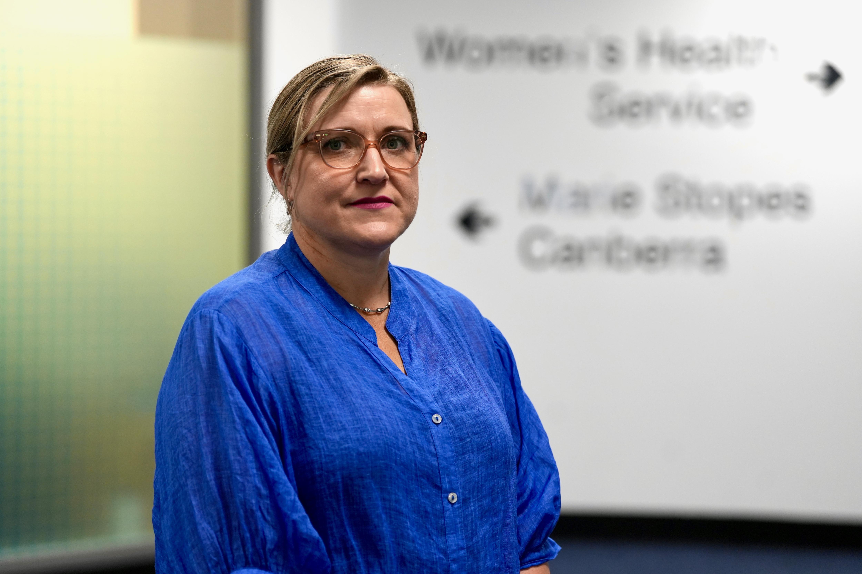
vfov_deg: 14.4
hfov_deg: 21.5
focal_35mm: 95
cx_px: 431
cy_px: 287
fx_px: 2274
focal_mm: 95
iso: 1000
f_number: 3.2
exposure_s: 1/200
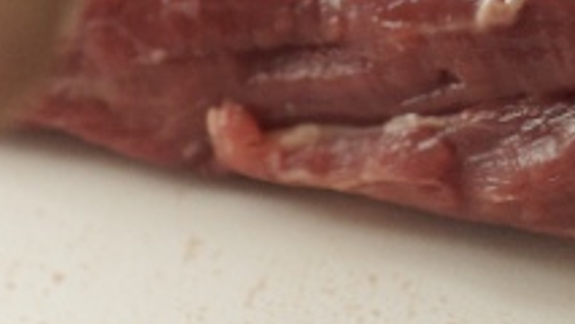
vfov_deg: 2.7
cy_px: -410
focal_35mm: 452
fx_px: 6894
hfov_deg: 4.8
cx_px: 602
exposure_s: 1/100
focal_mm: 60
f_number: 4.5
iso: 400
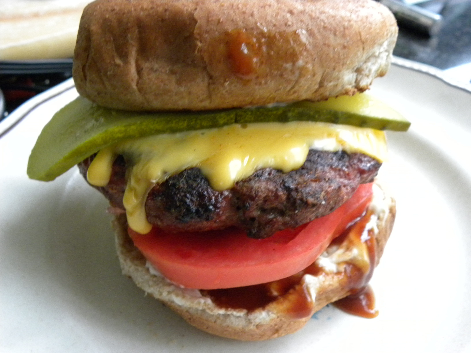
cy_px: 176
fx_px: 503
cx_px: 236
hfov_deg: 50.1
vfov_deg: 38.7
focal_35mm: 37
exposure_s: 1/24.4
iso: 400
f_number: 3.2
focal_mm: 6.6
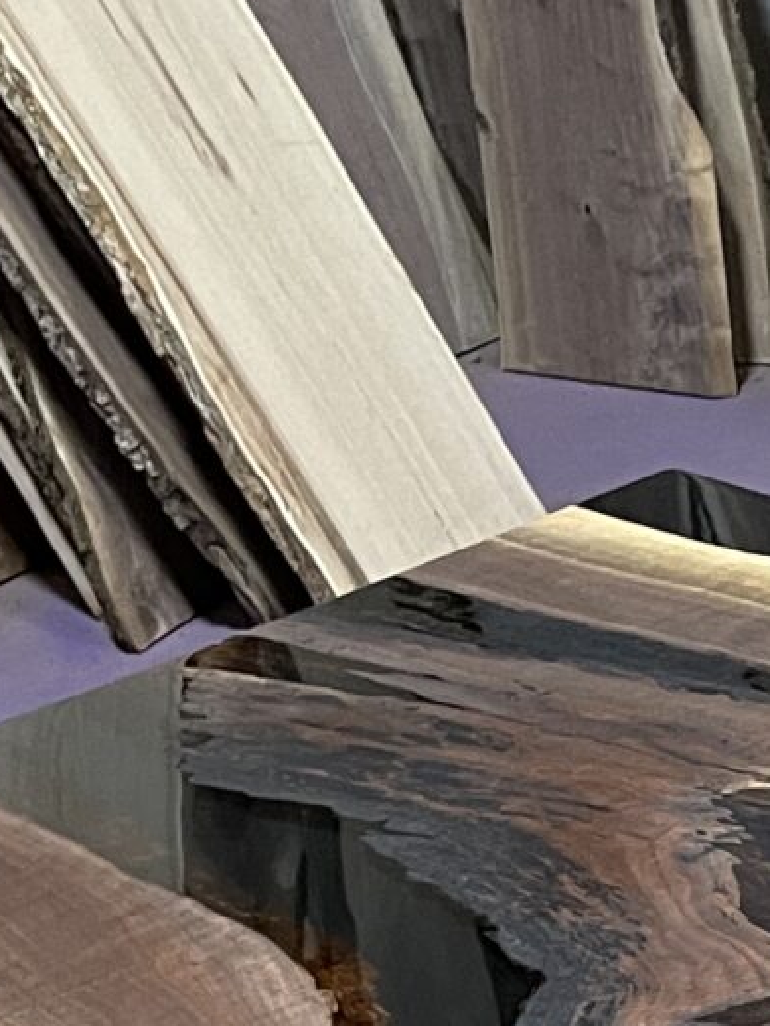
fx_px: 3796
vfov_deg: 14.1
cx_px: 1807
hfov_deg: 10.2
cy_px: 1705
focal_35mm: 128
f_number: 1.6
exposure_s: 1/60
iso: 200
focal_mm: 5.1
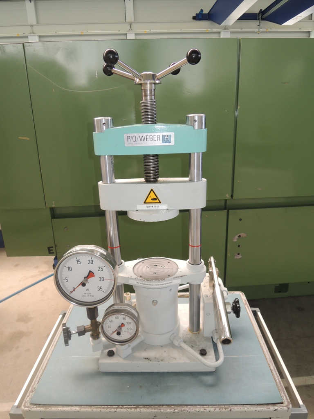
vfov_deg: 71.6
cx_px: 157
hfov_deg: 56.8
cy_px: 210
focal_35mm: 24
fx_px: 290
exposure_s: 1/60
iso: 100
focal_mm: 4.3
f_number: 2.8
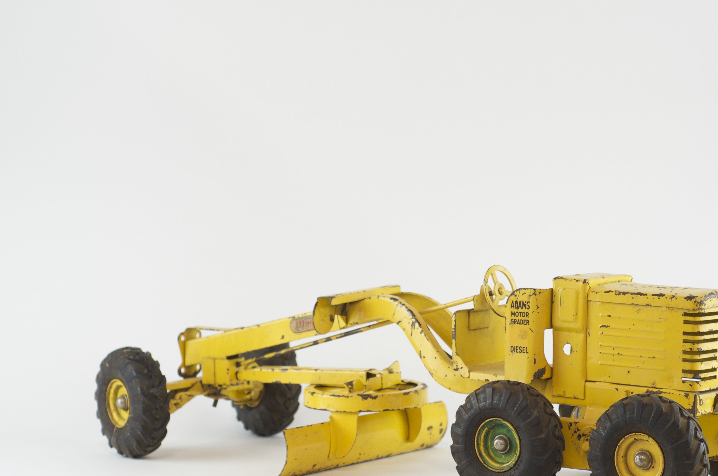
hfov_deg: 19.6
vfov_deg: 13.1
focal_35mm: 104
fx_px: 2070
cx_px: 470
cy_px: 245
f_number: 4
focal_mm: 50
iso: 500
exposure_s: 1/125
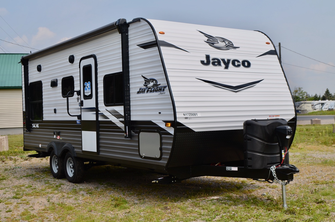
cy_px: 111
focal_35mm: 48
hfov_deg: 41.2
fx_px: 446
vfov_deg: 27.9
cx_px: 168
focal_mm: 32
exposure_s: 1/200
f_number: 9
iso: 100
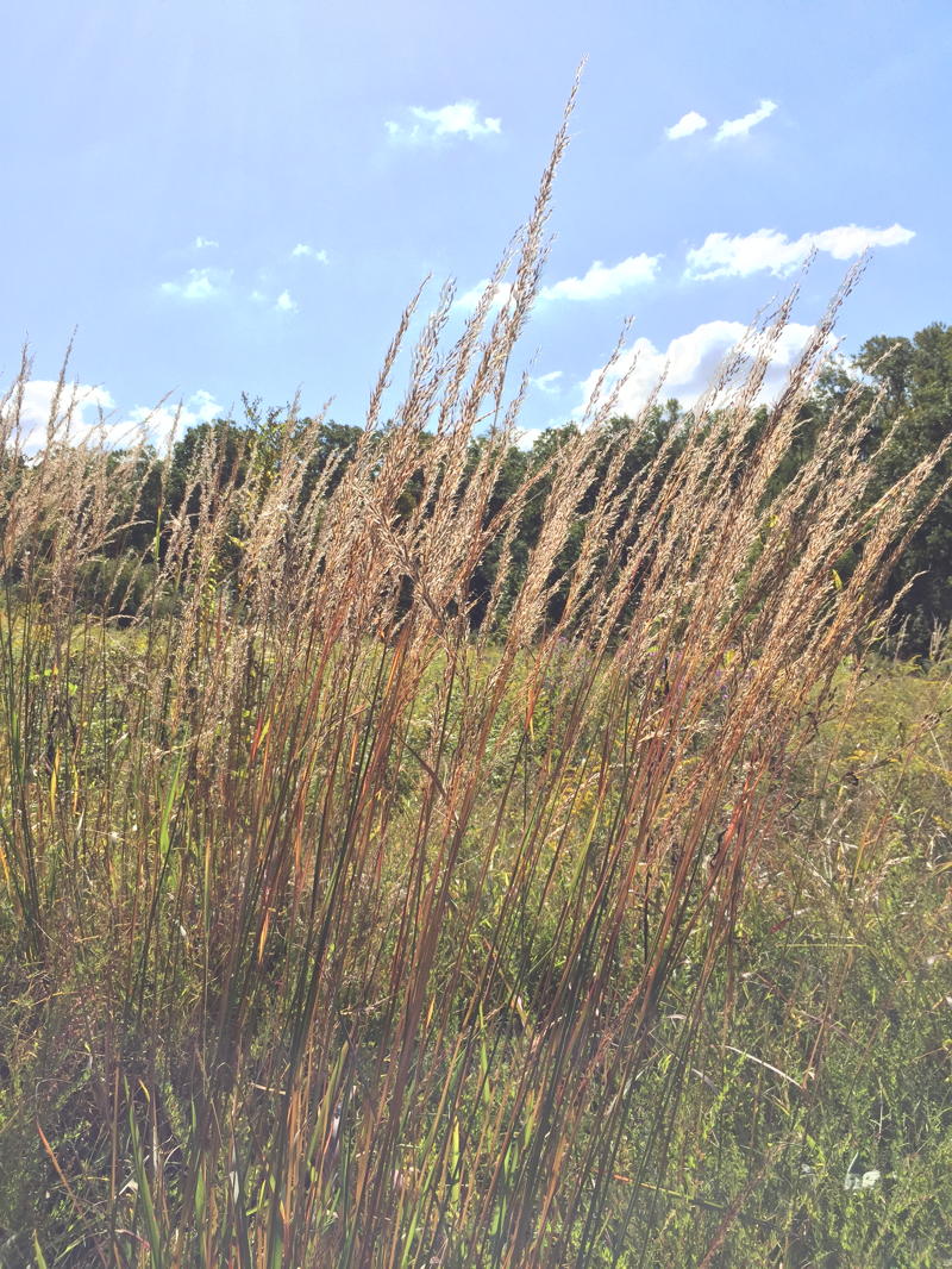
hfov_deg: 48.2
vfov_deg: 61.6
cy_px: 634
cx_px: 476
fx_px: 1063
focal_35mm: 29
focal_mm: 4.15
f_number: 2.2
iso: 32
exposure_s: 1/1412
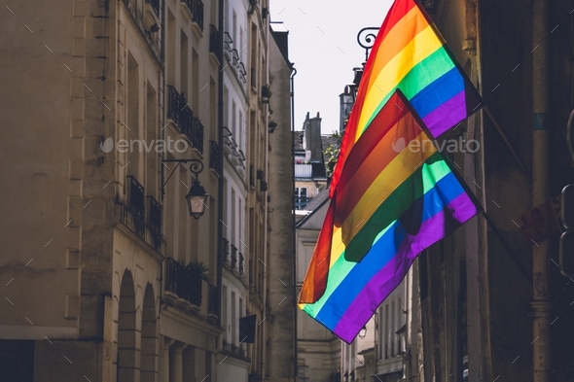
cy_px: 191
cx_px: 287
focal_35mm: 112
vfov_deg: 12.2
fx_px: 1785
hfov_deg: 18.3
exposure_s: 1/250
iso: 110
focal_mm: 75
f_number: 8
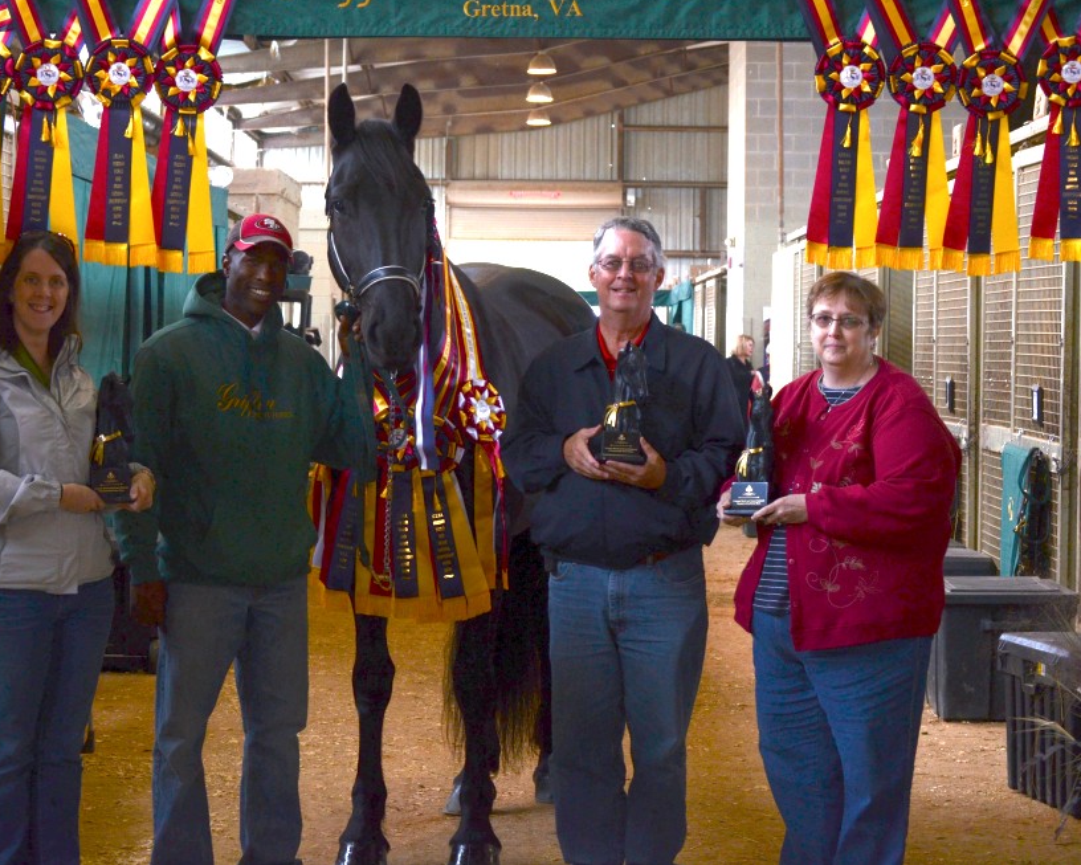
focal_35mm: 95
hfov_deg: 20.2
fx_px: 3026
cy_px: 431
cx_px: 492
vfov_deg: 16.3
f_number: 8
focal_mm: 55
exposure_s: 1/60
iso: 640
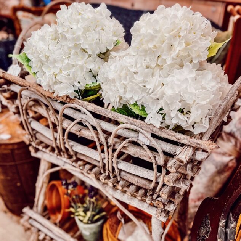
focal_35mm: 31
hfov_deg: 52.5
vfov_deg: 51.7
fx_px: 244
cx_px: 122
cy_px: 158
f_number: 1.6
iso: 160
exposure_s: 1/60
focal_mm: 5.1
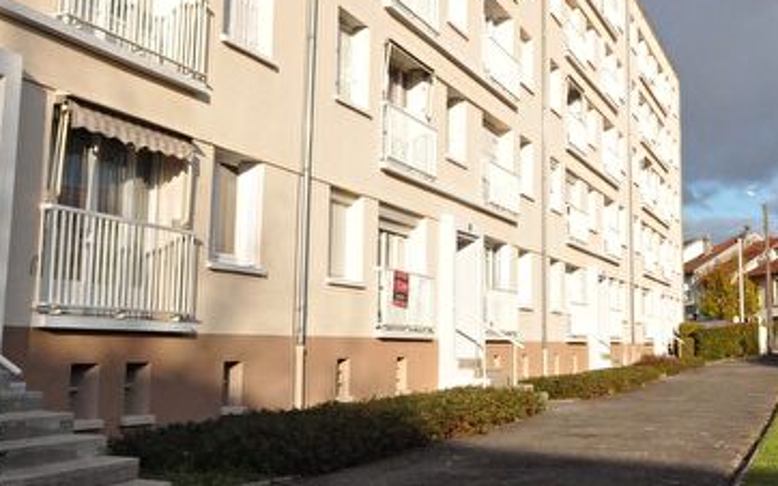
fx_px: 1251
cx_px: 572
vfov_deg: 21.7
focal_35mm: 59
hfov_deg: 33.9
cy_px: 91
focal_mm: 20
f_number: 18
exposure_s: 1/1250
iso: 2000
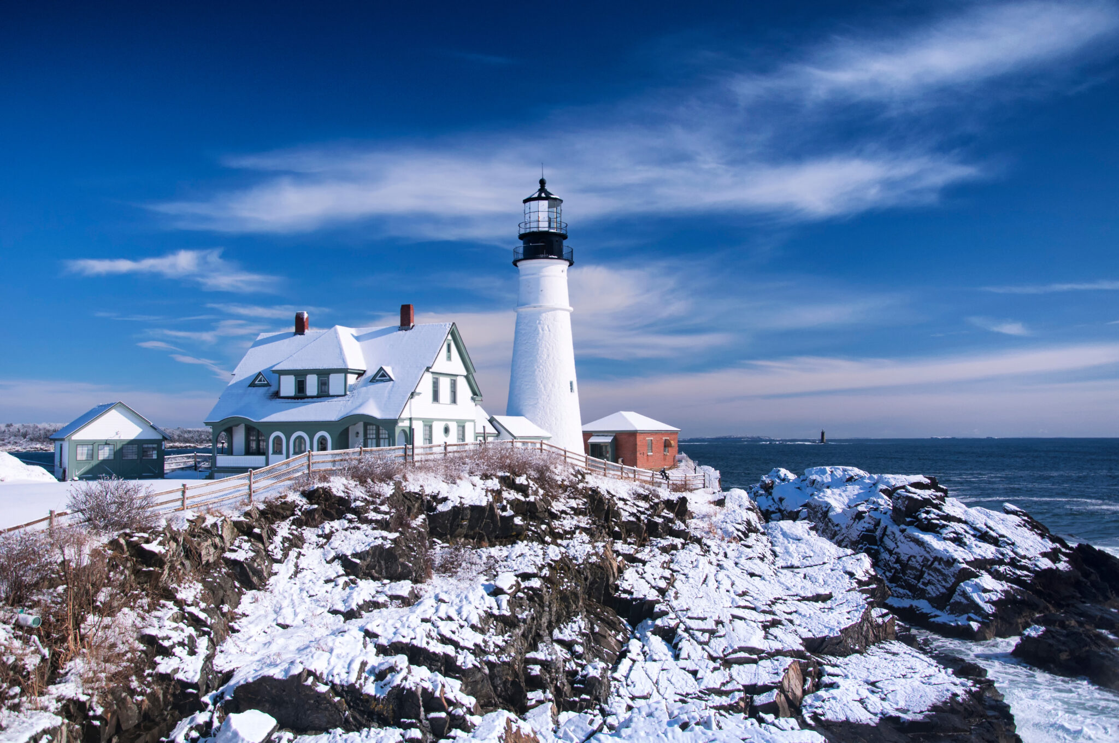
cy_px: 372
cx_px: 560
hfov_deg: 57.3
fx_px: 1024
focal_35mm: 33
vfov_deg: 39.9
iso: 200
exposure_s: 1/640
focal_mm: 22
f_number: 6.3
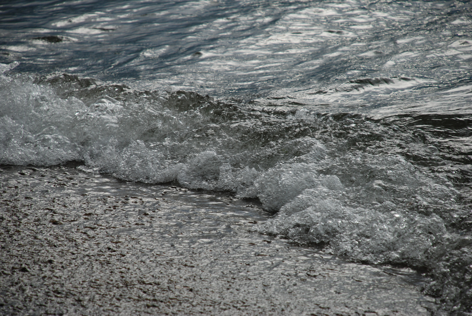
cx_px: 236
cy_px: 158
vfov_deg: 6.8
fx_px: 2658
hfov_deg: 10.1
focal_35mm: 202
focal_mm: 135
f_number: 5.6
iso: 200
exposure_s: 1/500
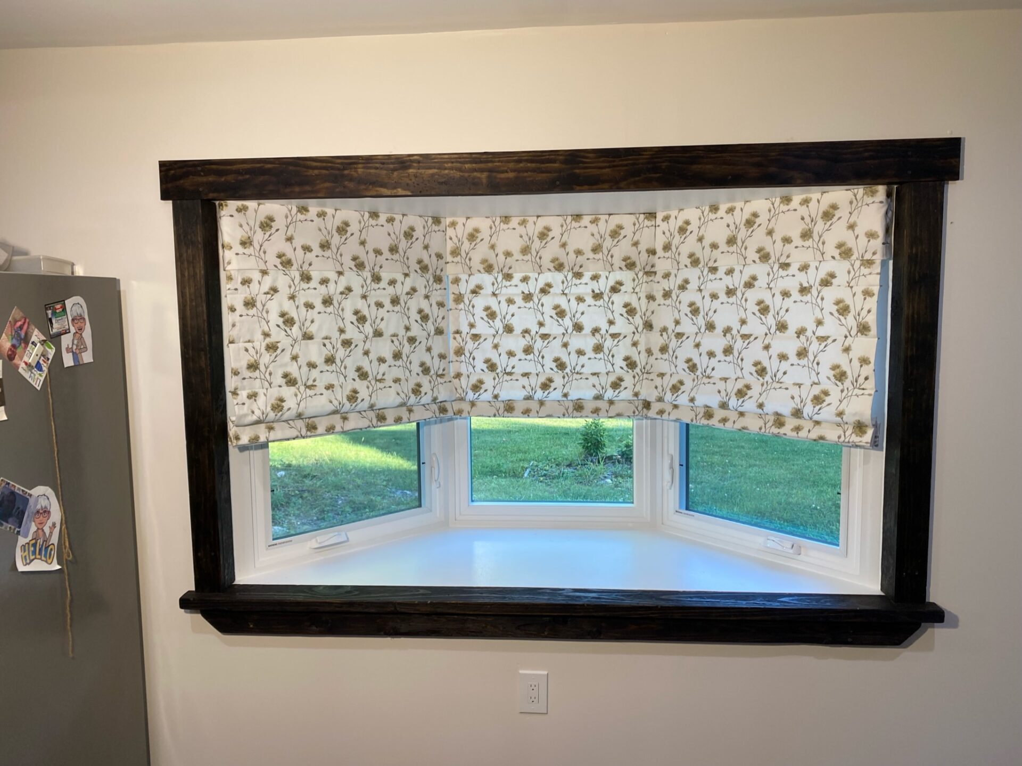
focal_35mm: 26
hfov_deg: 67.3
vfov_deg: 53.0
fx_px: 767
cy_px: 383
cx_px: 511
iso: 100
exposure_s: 1/120
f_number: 1.8
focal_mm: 4.25
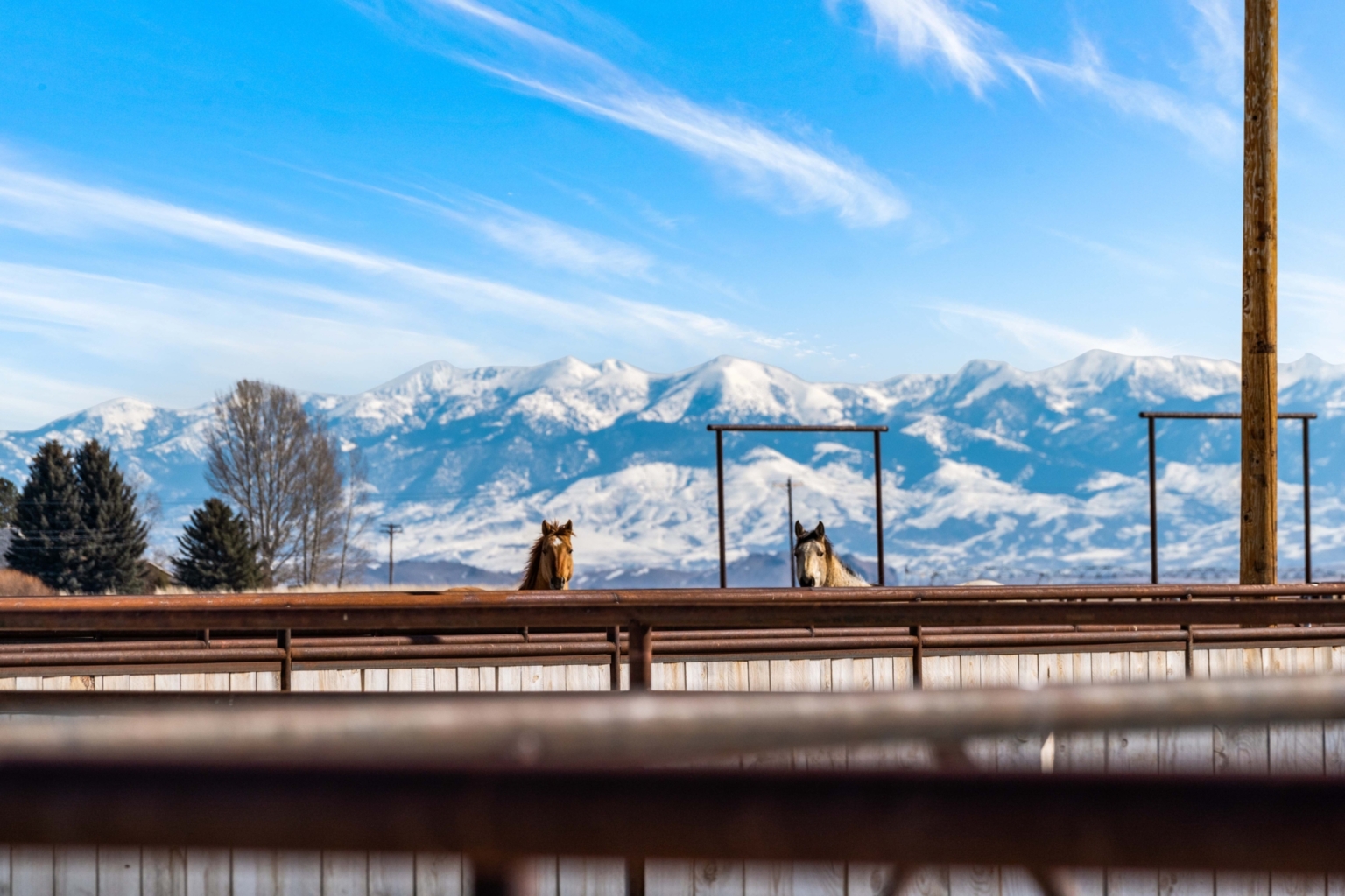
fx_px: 7472
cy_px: 448
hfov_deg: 10.3
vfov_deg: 6.9
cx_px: 672
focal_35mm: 200
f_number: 8
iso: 400
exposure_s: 1/2000
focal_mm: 200
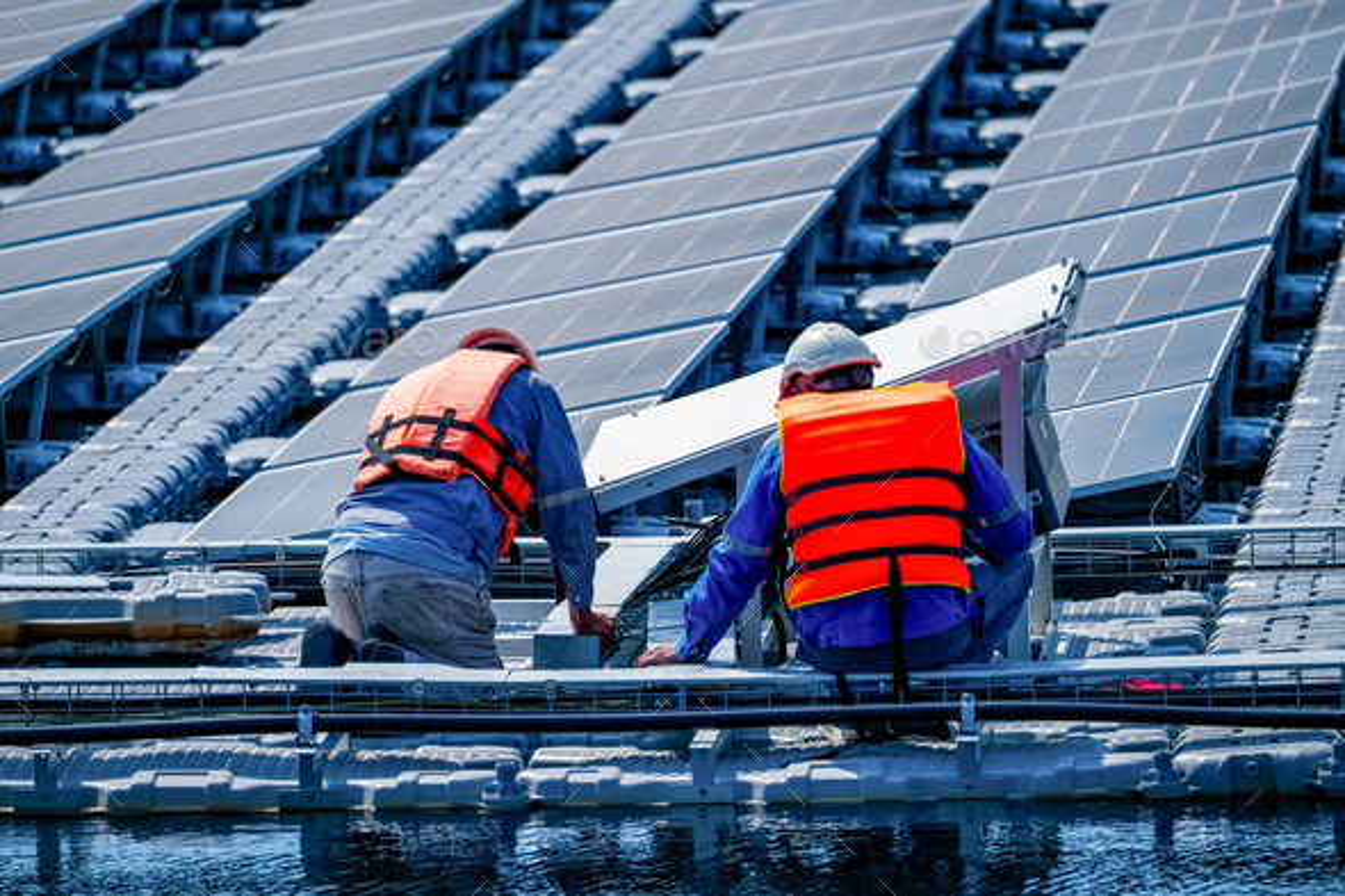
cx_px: 672
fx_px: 14939
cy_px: 448
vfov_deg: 3.4
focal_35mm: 400
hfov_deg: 5.2
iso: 160
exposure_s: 1/1025
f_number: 6.3
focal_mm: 400
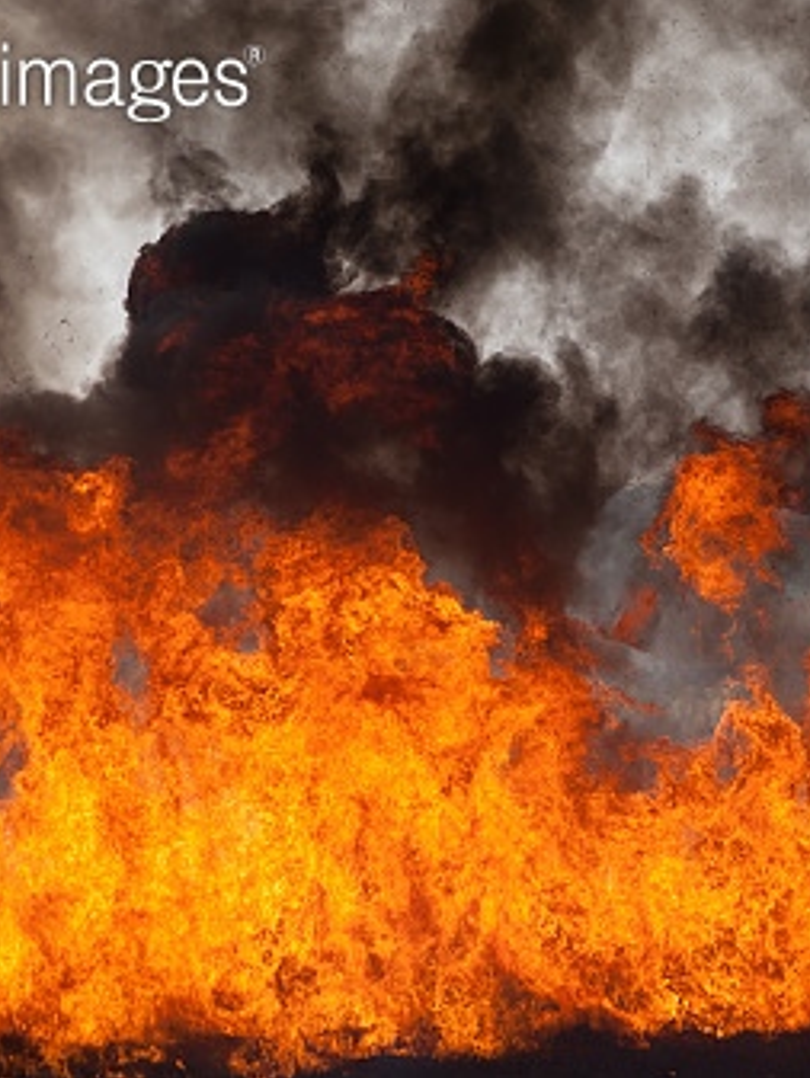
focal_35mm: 261
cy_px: 537
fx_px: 8138
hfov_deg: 5.7
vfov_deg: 7.6
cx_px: 567
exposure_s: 1/1000
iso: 100
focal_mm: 120
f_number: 4.5
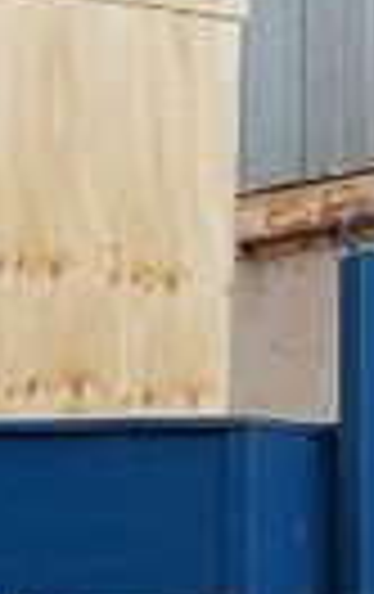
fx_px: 4498
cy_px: 585
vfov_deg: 7.5
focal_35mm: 277
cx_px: 1820
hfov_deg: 4.2
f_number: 4.5
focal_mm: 20
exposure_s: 1/200
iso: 100
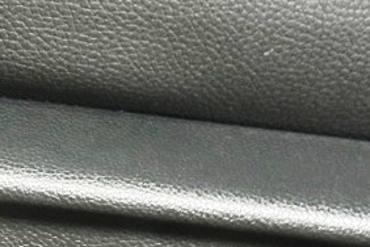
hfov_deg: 11.3
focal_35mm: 181
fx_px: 1860
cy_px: 330
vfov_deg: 7.5
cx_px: 62
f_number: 1.78
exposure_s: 1/24
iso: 640
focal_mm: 6.86
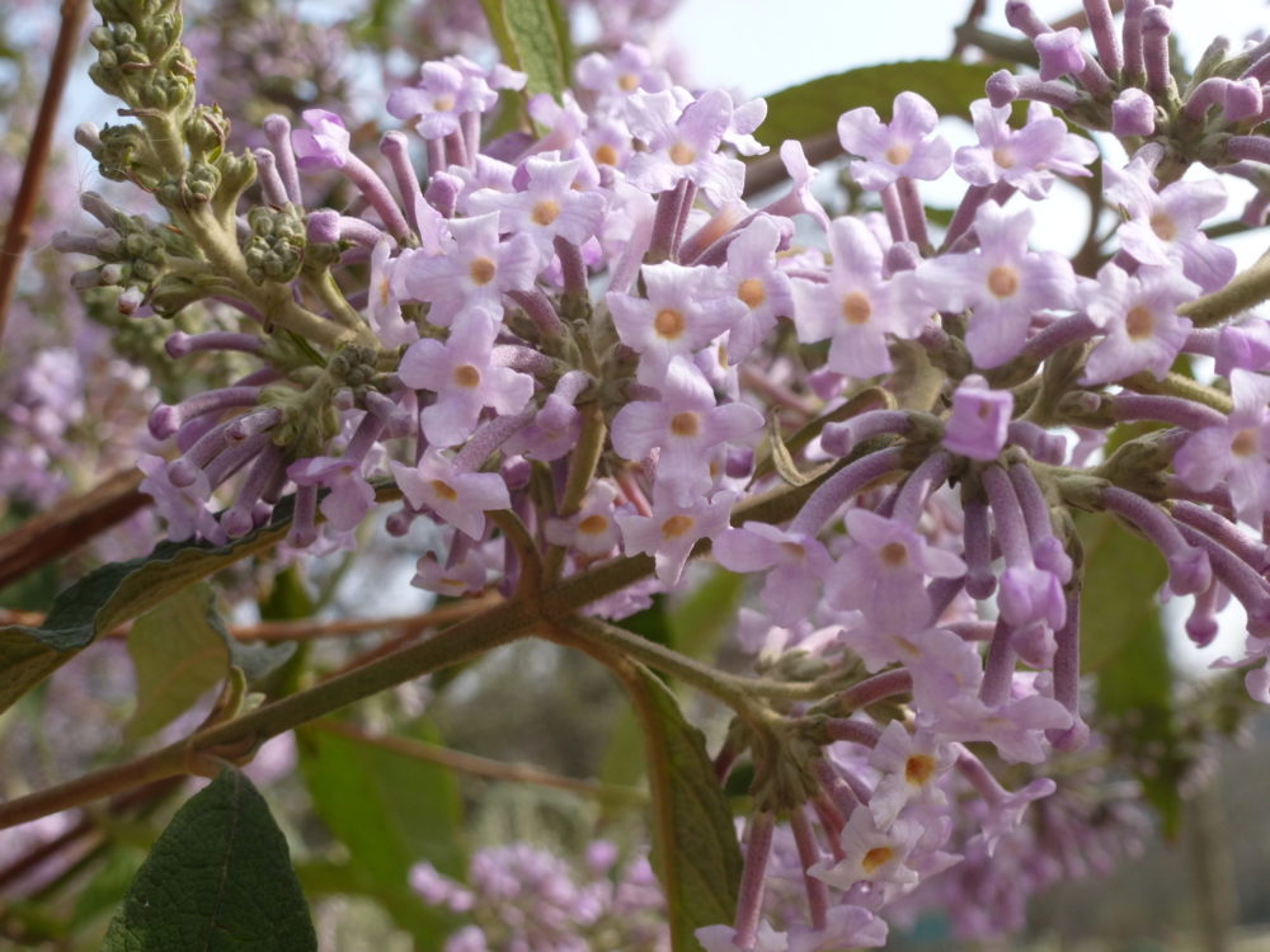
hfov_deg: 38.9
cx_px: 635
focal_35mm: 49
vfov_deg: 29.7
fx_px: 1798
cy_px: 476
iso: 100
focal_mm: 8.7
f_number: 4.1
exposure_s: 1/400
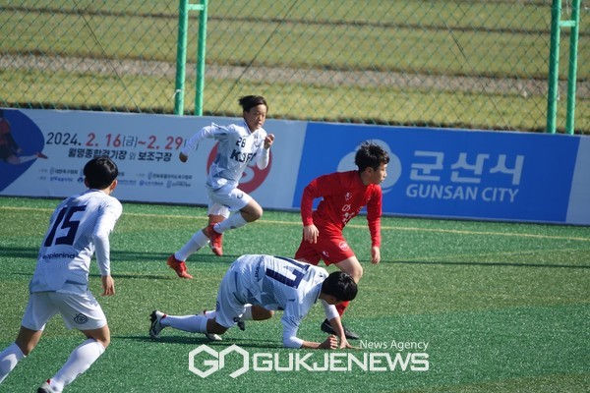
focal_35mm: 600
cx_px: 295
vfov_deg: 2.3
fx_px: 9833
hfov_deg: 3.4
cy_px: 196
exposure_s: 1/640
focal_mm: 220
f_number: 4
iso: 100
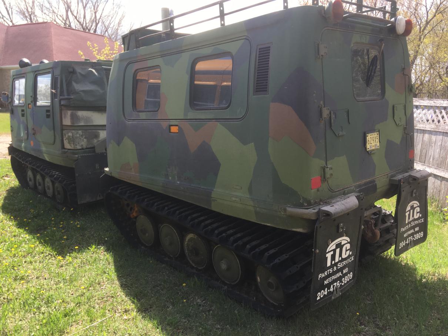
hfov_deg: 61.7
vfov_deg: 48.2
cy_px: 168
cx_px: 224
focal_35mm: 29
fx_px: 375
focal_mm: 4.15
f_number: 2.2
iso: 25
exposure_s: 1/413
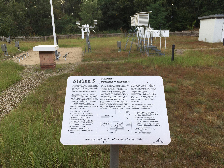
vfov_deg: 48.2
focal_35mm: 29
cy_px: 84
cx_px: 112
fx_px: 188
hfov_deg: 61.7
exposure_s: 1/316
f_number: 2.2
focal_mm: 4.15
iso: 25
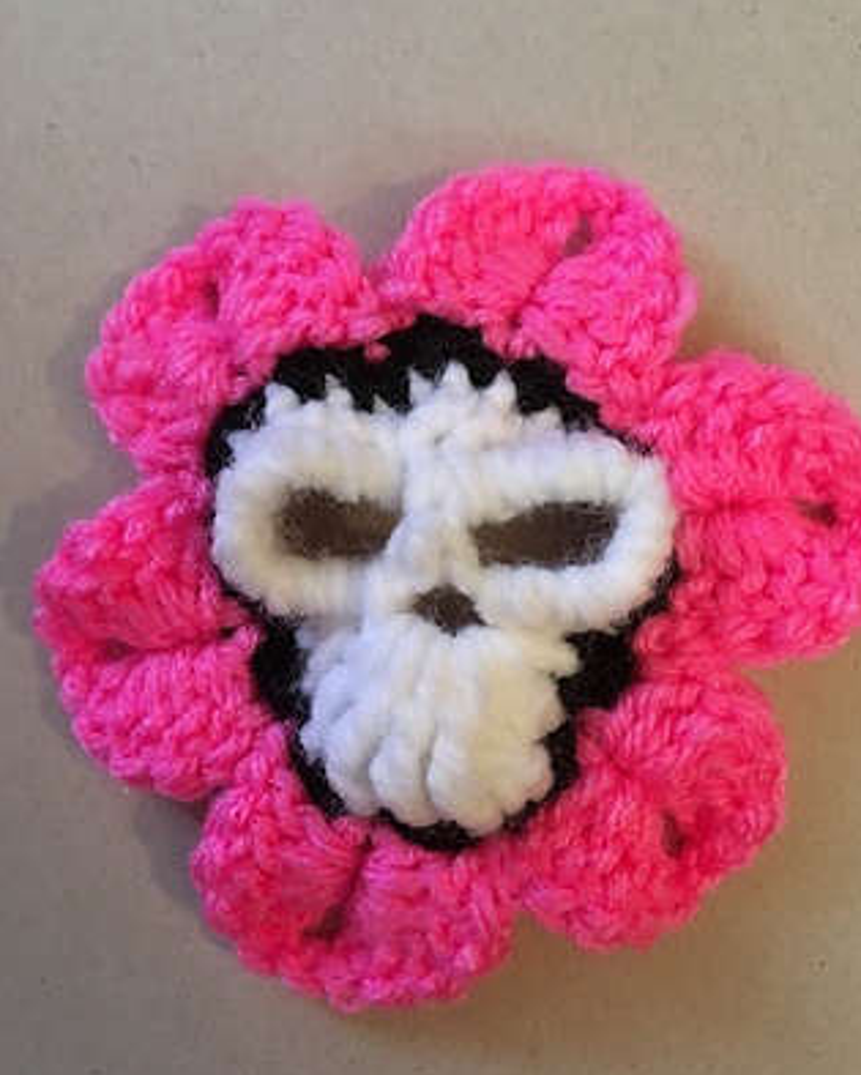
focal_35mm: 36
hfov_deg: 41.1
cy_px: 479
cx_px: 488
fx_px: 1145
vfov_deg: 50.2
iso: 200
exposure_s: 1/17
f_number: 2.2
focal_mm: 4.15
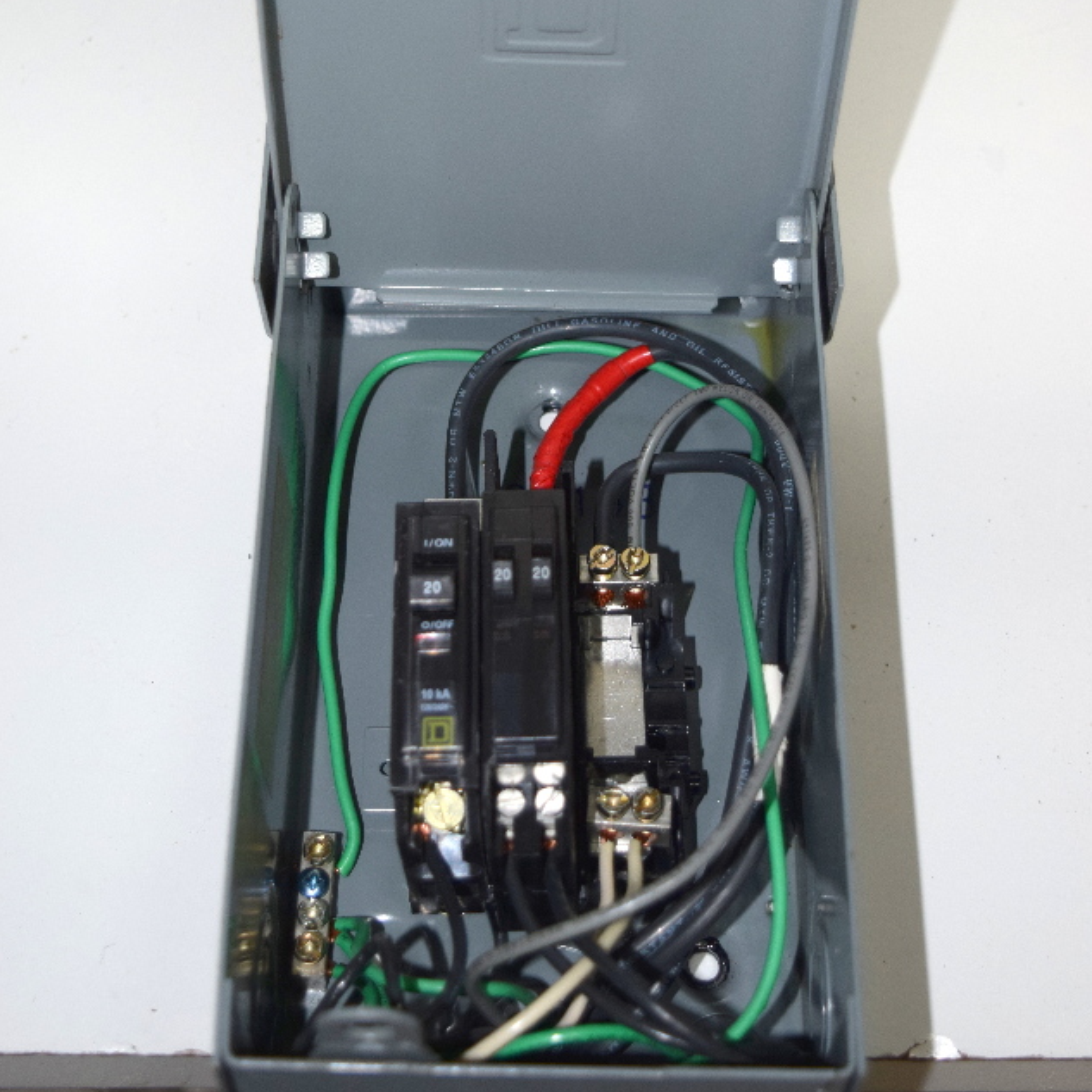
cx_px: 542
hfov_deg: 25.5
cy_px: 285
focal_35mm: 68
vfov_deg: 25.2
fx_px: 2414
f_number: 4.5
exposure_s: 1/60
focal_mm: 35
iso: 450
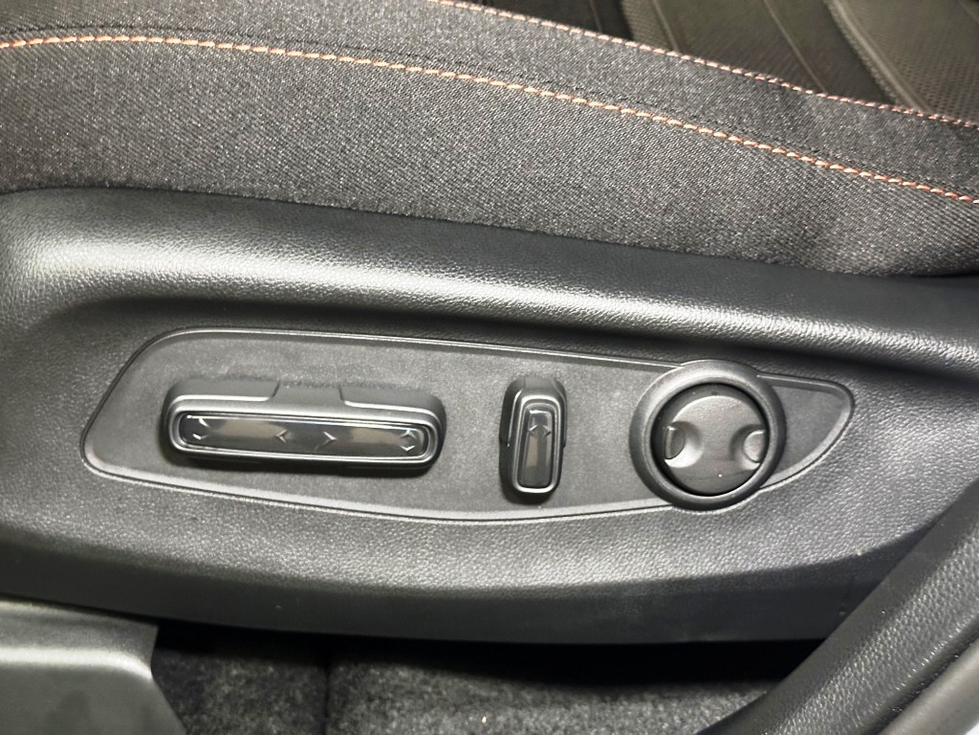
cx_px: 490
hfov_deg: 39.7
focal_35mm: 48
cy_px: 368
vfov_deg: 30.3
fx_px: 1358
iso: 640
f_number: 1.78
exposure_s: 1/30
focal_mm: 6.86
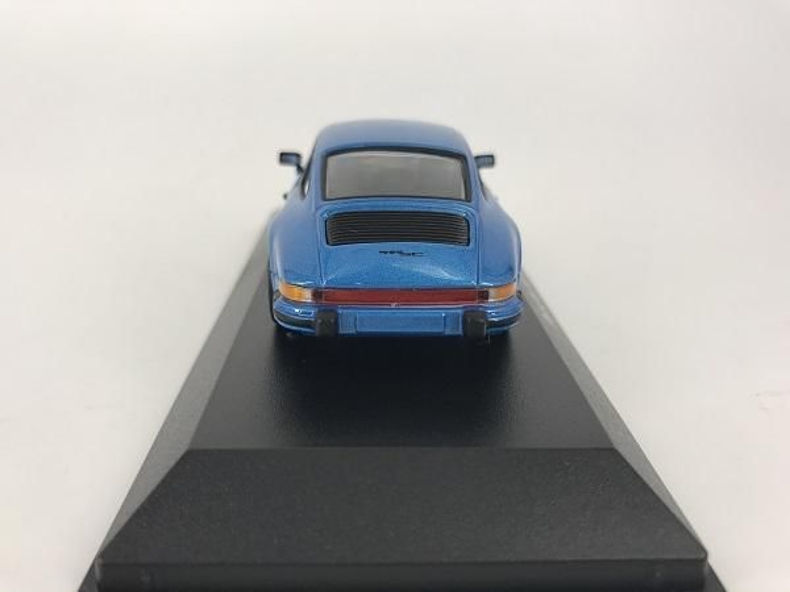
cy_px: 296
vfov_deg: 49.7
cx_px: 395
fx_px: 639
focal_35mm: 28
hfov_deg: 63.4
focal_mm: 3.99
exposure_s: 1/372
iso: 20
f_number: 1.8
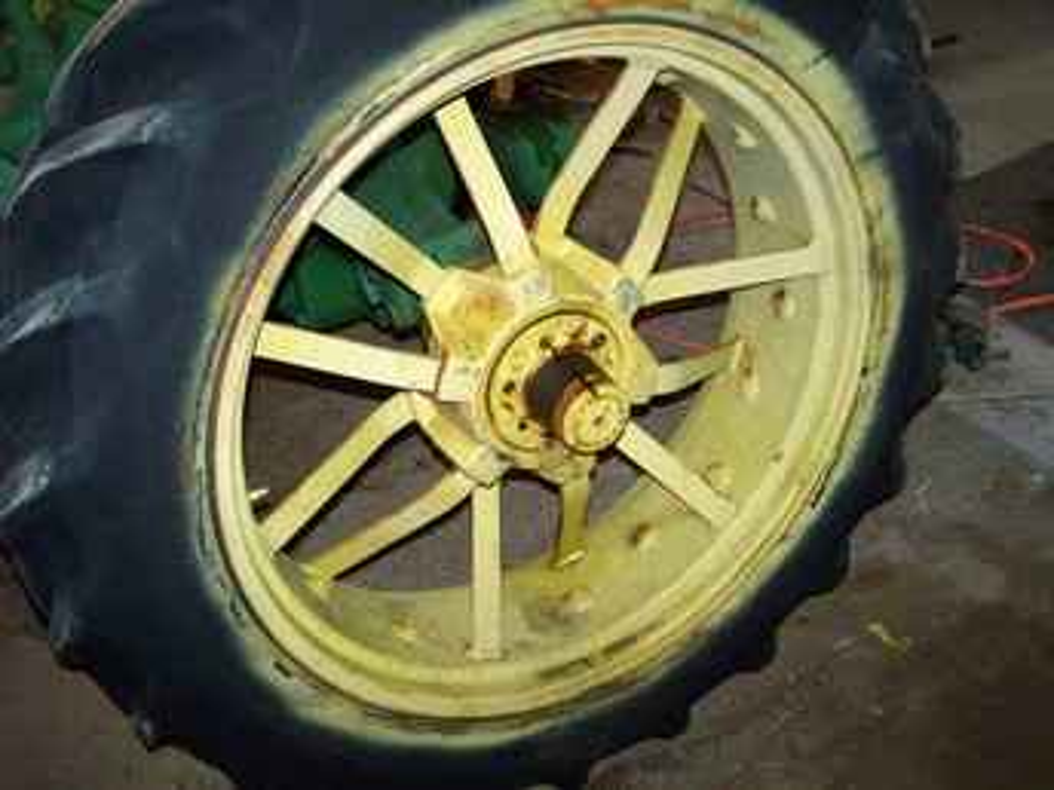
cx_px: 527
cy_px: 395
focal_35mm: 38
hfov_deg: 49.0
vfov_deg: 37.7
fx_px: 1157
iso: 200
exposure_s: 1/30
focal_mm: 6.3
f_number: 2.8
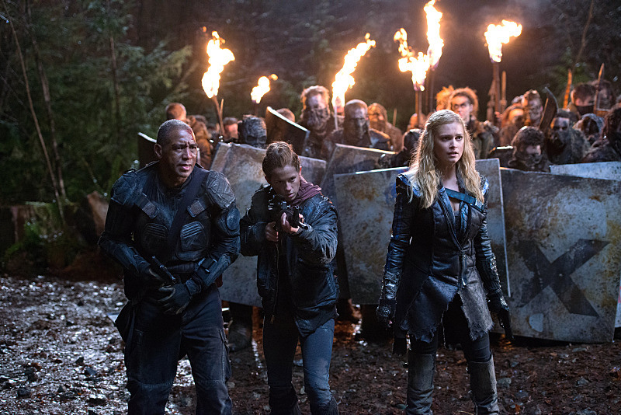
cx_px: 310
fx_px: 1208
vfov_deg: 19.5
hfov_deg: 28.8
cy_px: 208
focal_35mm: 70
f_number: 2.8
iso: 4000
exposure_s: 1/125
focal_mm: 70
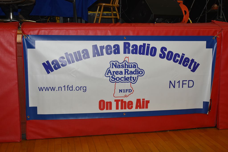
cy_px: 76
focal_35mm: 48
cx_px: 114
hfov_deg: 41.1
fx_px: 304
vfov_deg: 28.1
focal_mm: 32
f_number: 5.6
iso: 400
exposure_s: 1/60
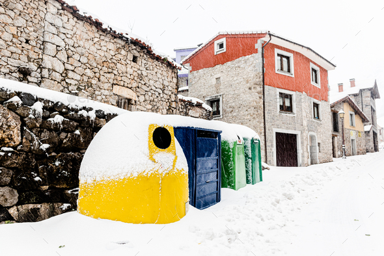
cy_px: 128
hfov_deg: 60.3
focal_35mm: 31
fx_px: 331
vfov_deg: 42.4
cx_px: 192
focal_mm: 31
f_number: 5
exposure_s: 1/50
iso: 500
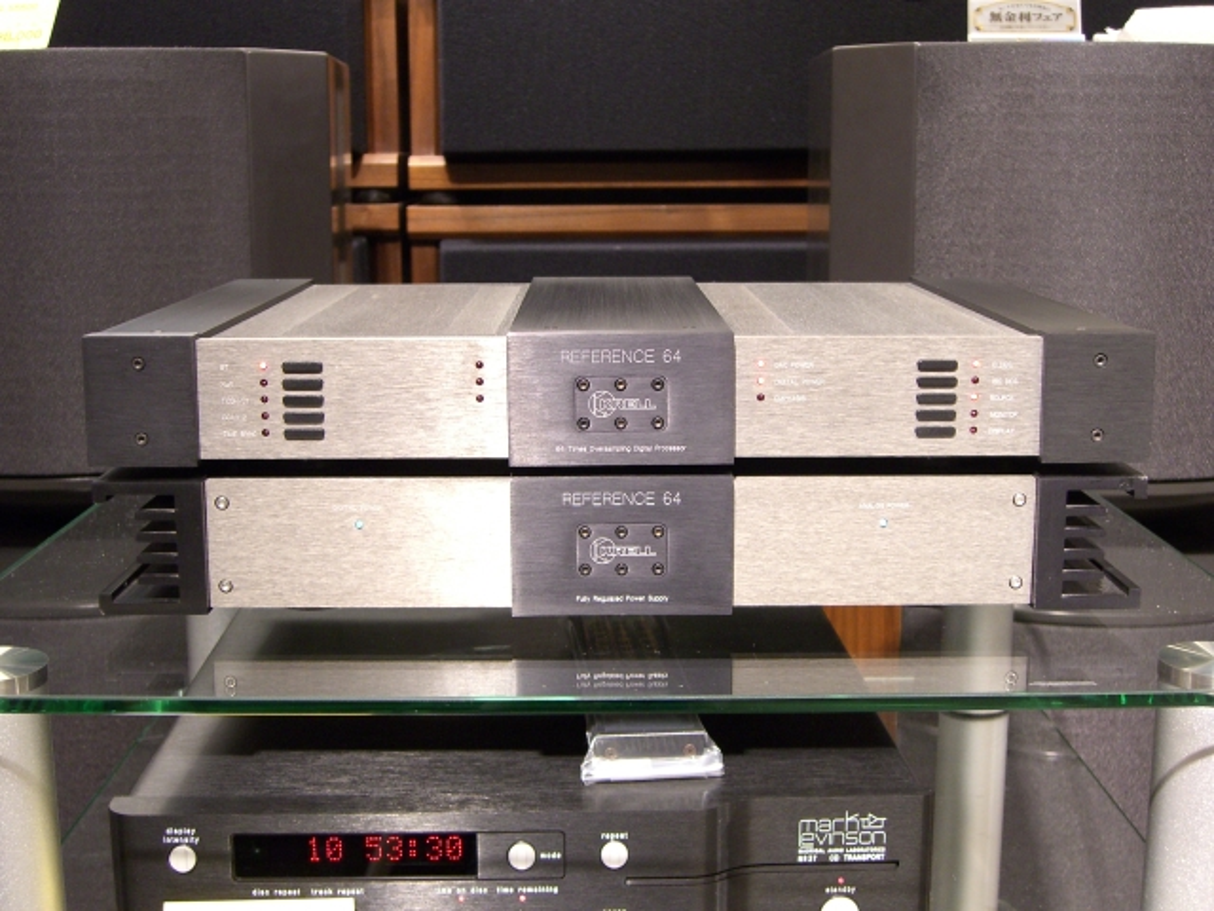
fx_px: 1613
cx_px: 607
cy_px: 456
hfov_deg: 41.2
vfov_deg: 31.5
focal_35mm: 46
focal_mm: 9.5
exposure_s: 1/10
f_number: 3.1
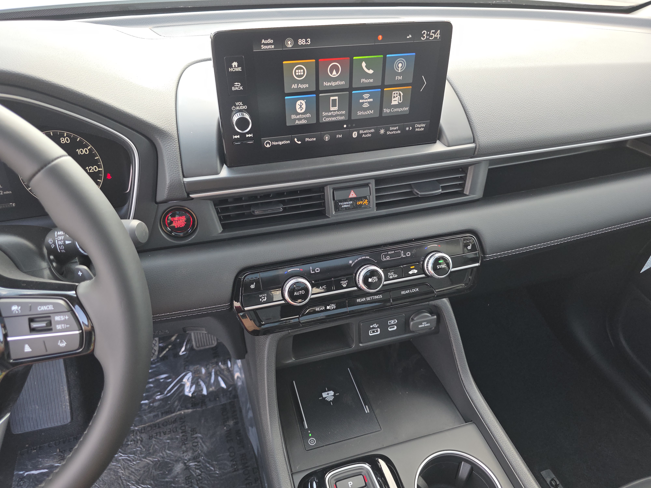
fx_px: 433
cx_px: 326
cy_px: 244
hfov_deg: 73.9
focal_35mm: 23
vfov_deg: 58.9
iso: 80
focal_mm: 6.3
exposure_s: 1/180
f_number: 1.7
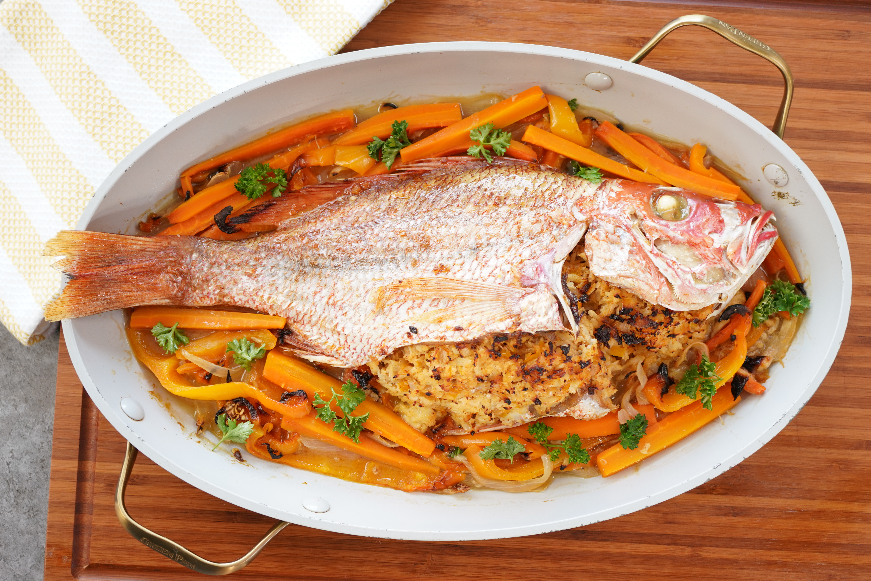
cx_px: 436
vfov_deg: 29.9
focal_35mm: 45
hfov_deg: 43.6
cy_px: 290
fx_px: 1089
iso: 250
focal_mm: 30
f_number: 3.5
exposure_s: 1/80
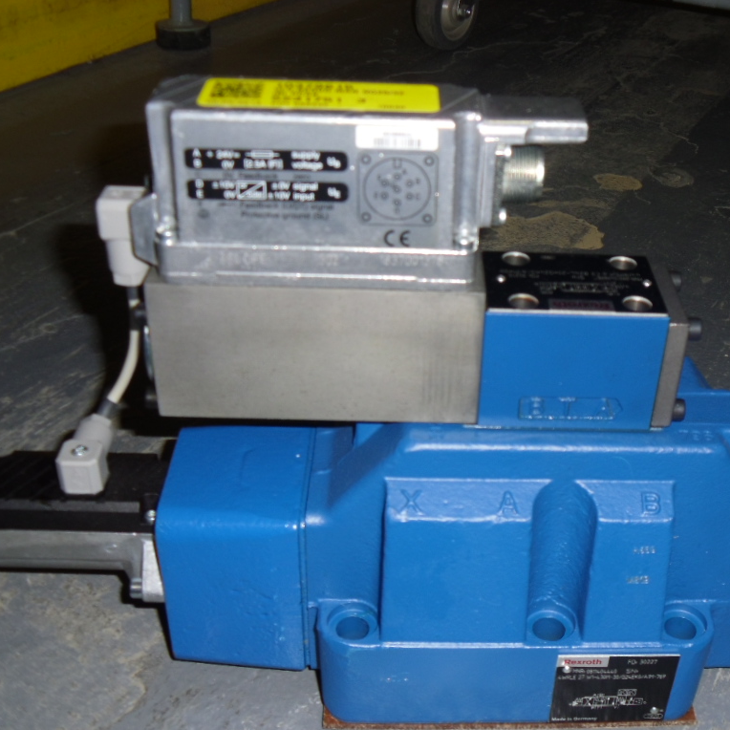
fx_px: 1074
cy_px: 366
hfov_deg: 37.3
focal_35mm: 45
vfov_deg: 37.6
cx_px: 454
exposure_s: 1/45
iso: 80
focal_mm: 6.81
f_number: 3.5
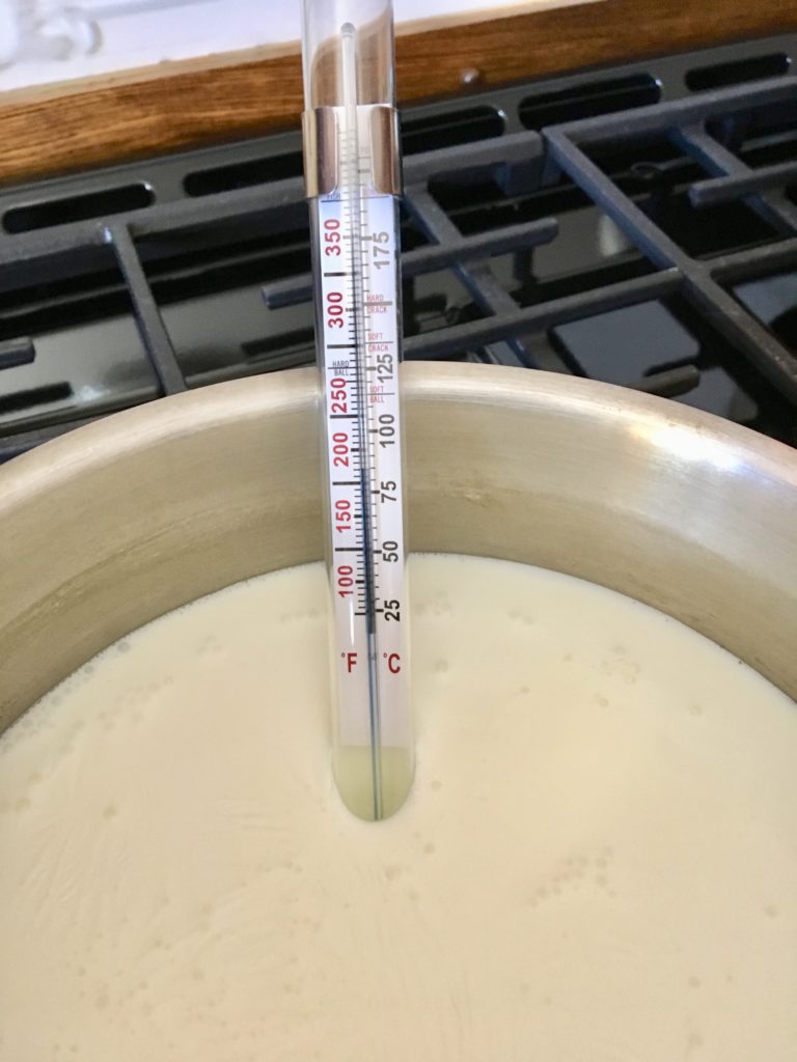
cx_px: 398
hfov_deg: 48.2
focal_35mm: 29
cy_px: 531
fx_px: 890
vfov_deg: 61.7
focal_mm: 4.15
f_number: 2.2
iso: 200
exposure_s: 1/17
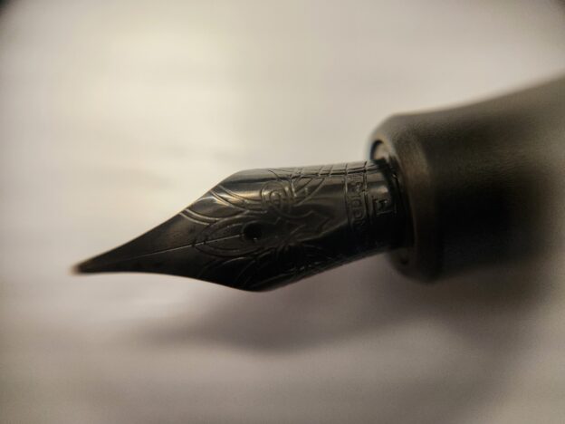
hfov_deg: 73.9
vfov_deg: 58.9
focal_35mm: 23
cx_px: 282
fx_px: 375
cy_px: 212
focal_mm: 5.4
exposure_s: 1/120
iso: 800
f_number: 1.8
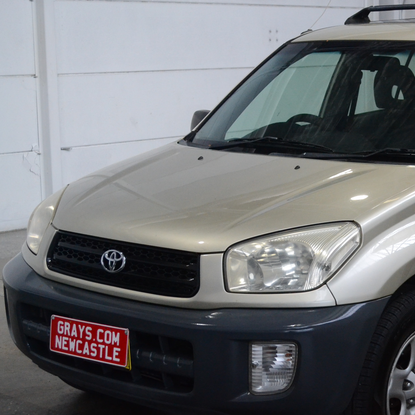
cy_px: 235
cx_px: 351
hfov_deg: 22.4
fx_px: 1031
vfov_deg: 22.7
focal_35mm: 76
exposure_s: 1/640
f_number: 4.8
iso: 1600
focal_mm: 32
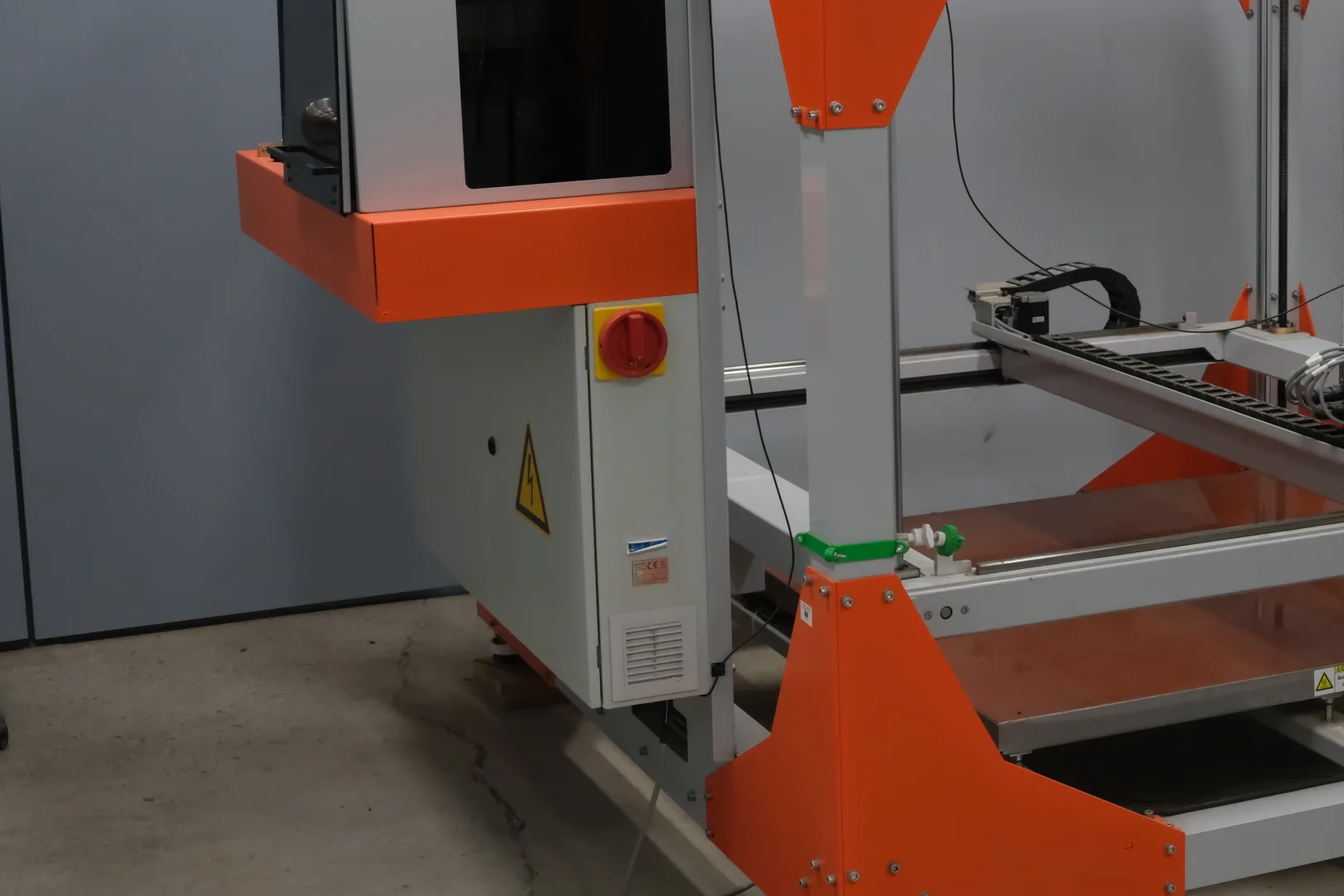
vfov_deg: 20.9
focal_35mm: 65
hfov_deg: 30.3
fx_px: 2427
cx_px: 1038
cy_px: 311
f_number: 8
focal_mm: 27
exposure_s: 1/50
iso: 2000
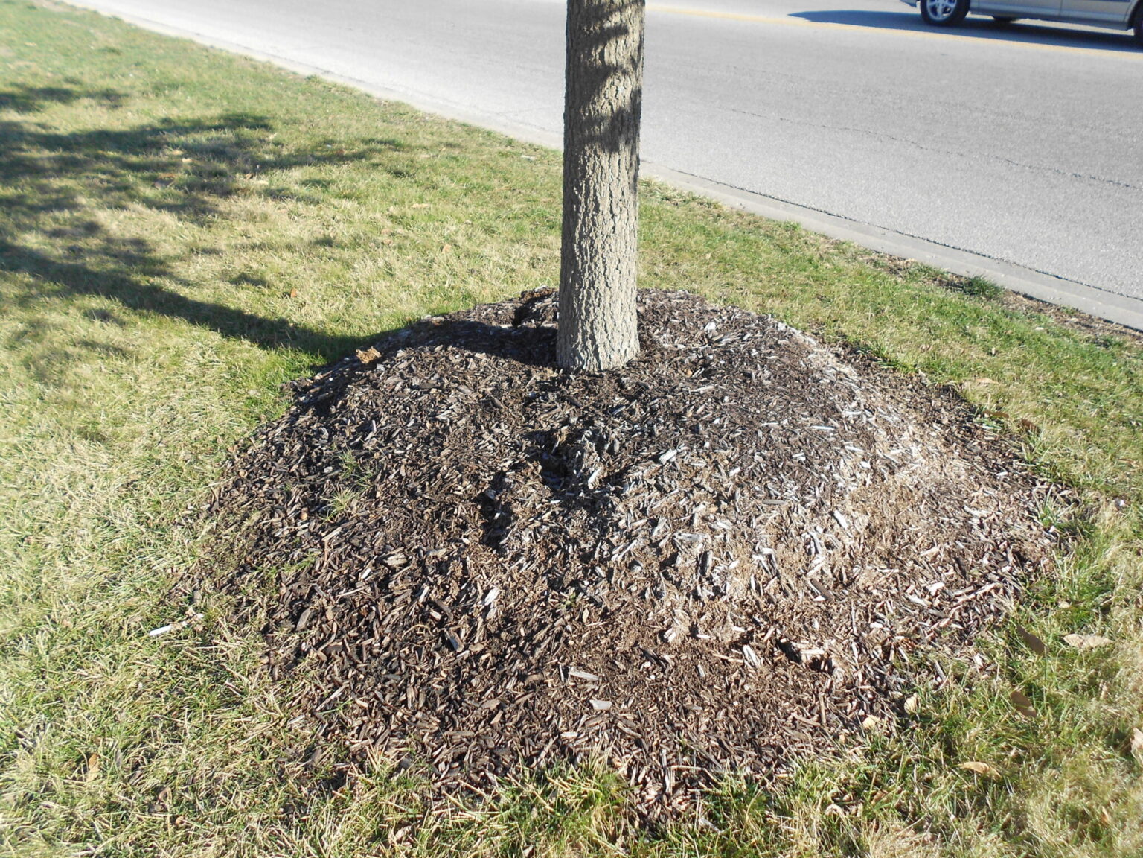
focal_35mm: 26
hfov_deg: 67.3
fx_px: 859
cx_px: 572
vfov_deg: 53.1
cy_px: 429
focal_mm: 4.6
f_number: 3.2
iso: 80
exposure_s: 1/400
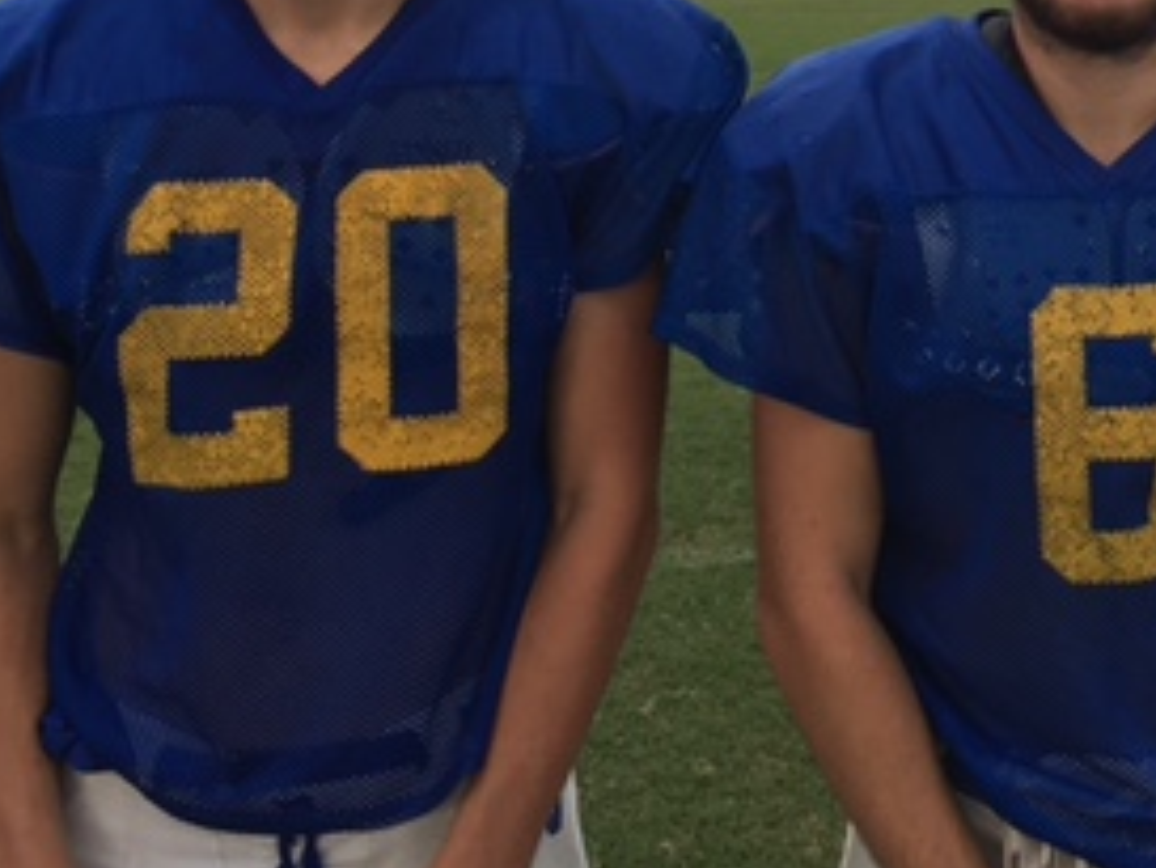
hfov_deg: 27.4
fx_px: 2272
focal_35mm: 68
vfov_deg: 20.8
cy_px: -38
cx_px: 1059
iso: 25
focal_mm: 4.15
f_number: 2.2
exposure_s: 1/329
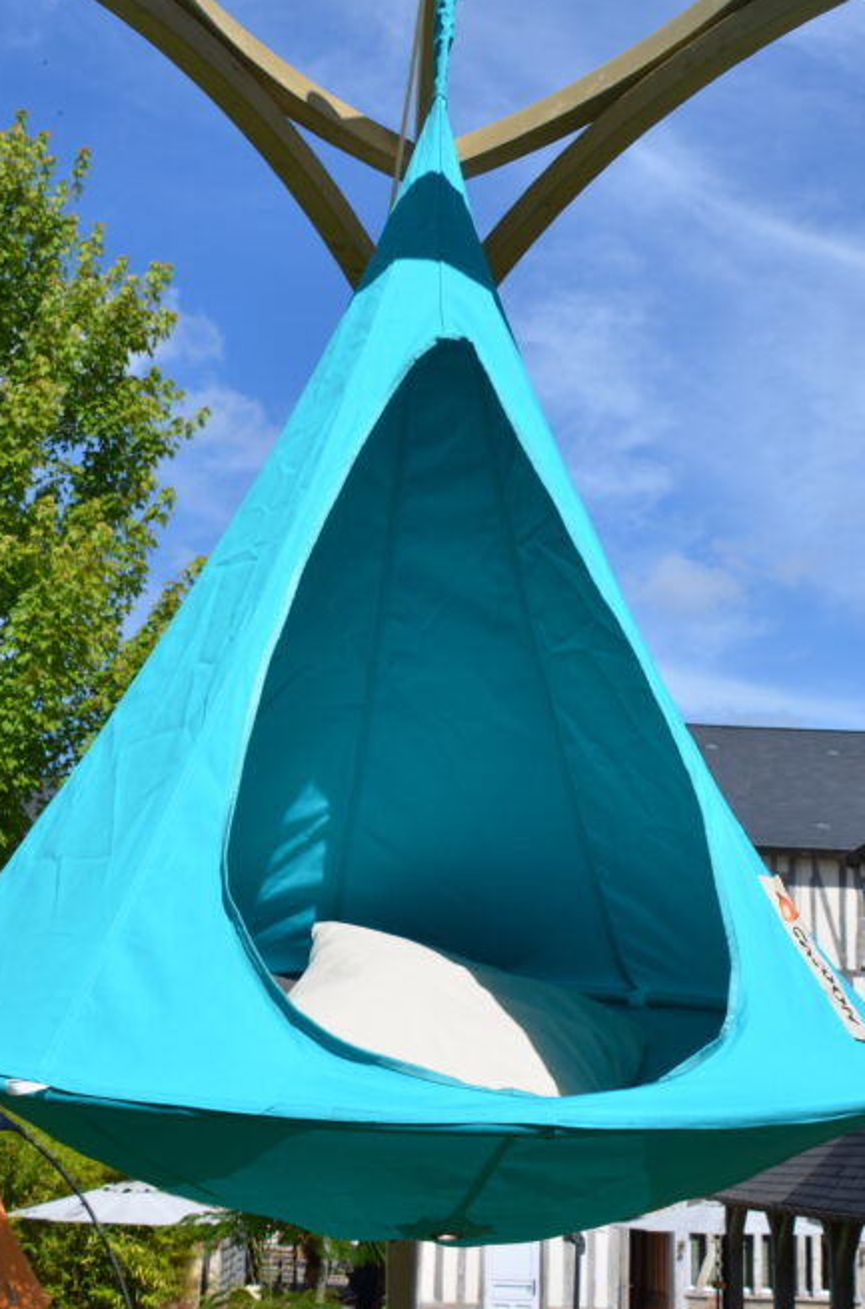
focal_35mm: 55
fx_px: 1994
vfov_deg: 36.3
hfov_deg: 24.5
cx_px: 408
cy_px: 622
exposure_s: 1/250
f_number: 8
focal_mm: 24
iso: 100
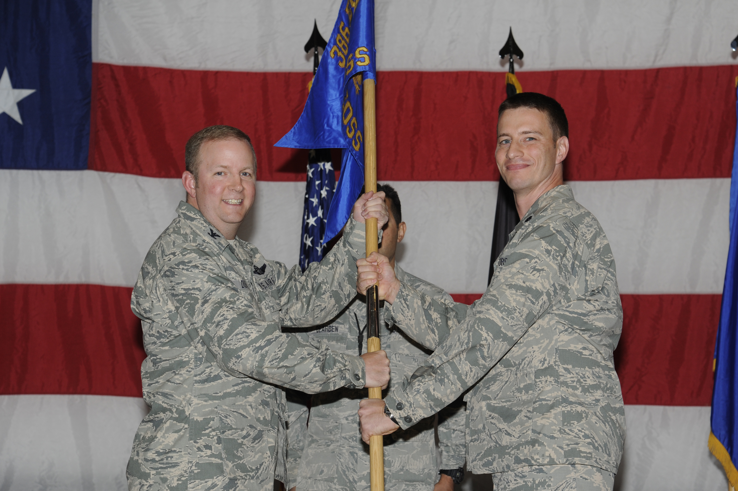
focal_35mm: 82
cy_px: 246
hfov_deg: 24.8
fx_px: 1680
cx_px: 369
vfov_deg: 16.6
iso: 500
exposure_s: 1/60
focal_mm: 82
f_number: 6.3
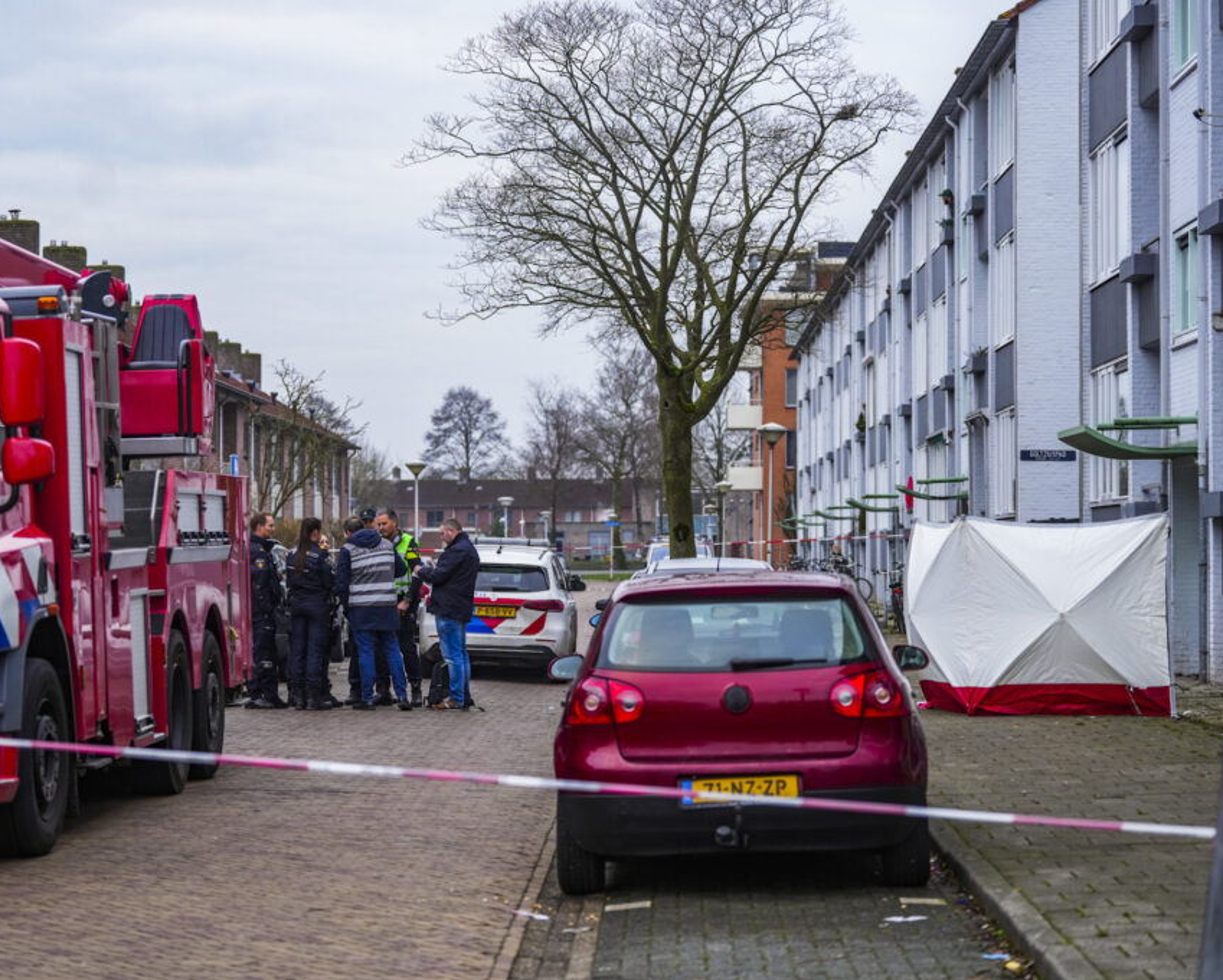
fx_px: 3114
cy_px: 489
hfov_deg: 22.2
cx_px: 537
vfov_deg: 17.9
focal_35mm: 86
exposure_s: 1/250
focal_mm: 76
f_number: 2.8
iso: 400
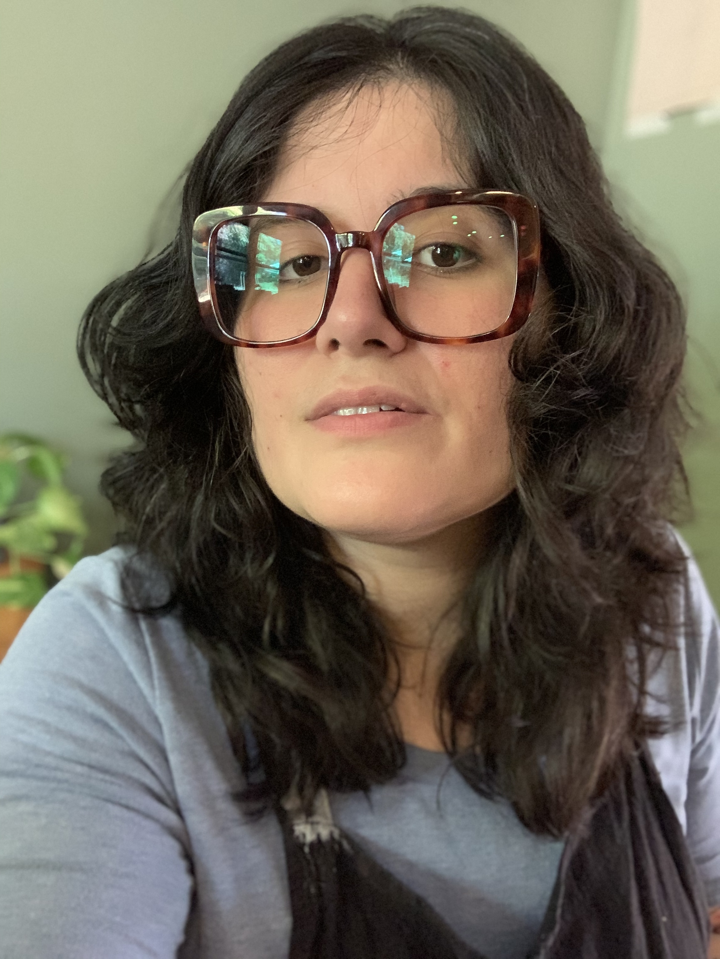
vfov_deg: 56.8
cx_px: 360
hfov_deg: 44.2
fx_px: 887
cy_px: 480
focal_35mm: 32
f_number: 2.2
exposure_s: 1/30
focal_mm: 2.87
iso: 500
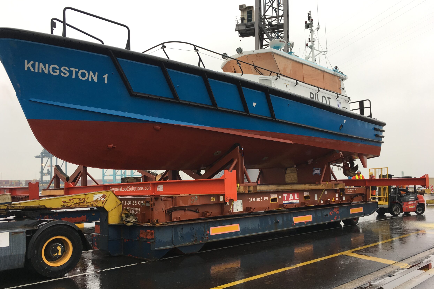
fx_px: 374
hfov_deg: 60.3
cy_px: 165
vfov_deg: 42.2
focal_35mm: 31
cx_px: 212
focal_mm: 4.15
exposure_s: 1/114
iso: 25
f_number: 2.2
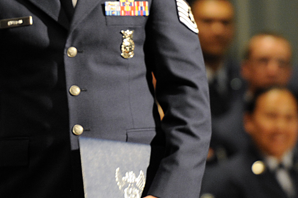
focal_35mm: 630
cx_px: 108
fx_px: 5213
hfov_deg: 3.3
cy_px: 59
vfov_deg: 2.2
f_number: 2.8
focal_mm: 195
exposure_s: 1/20
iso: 1600
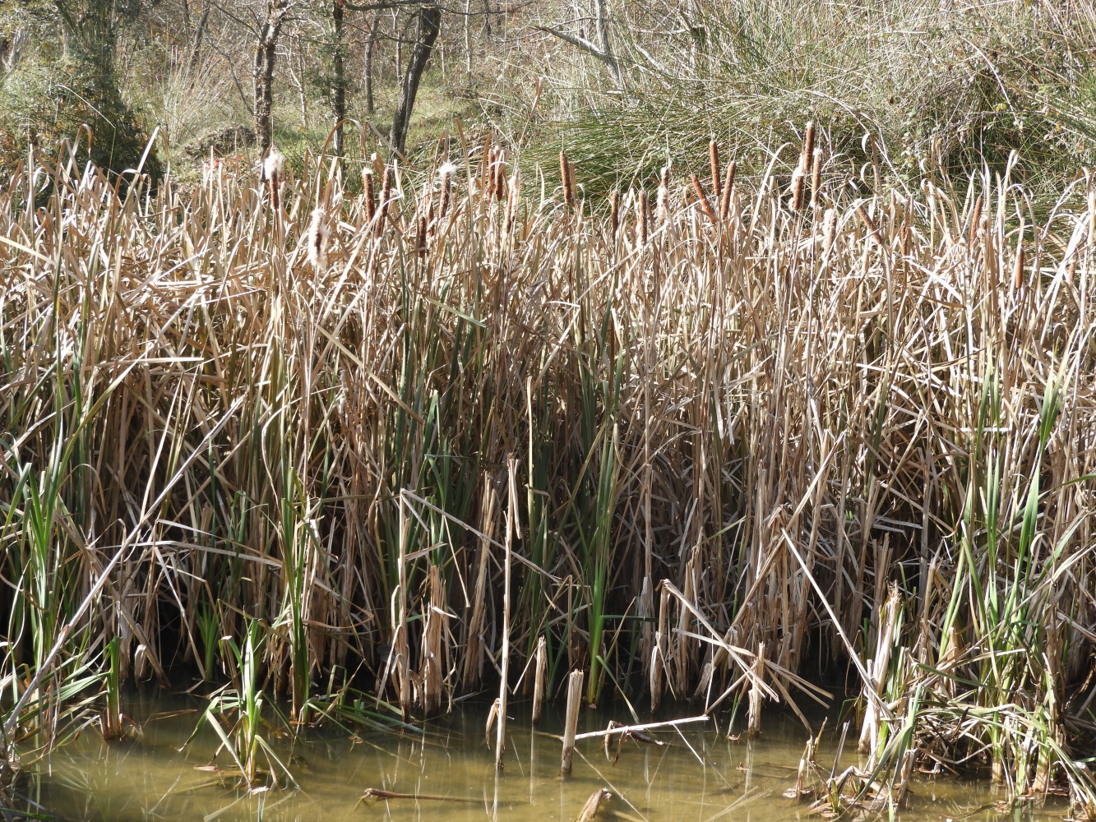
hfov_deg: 32.2
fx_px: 1900
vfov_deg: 24.4
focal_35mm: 60
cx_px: 548
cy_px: 411
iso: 100
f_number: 4.2
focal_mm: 10.7
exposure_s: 1/100
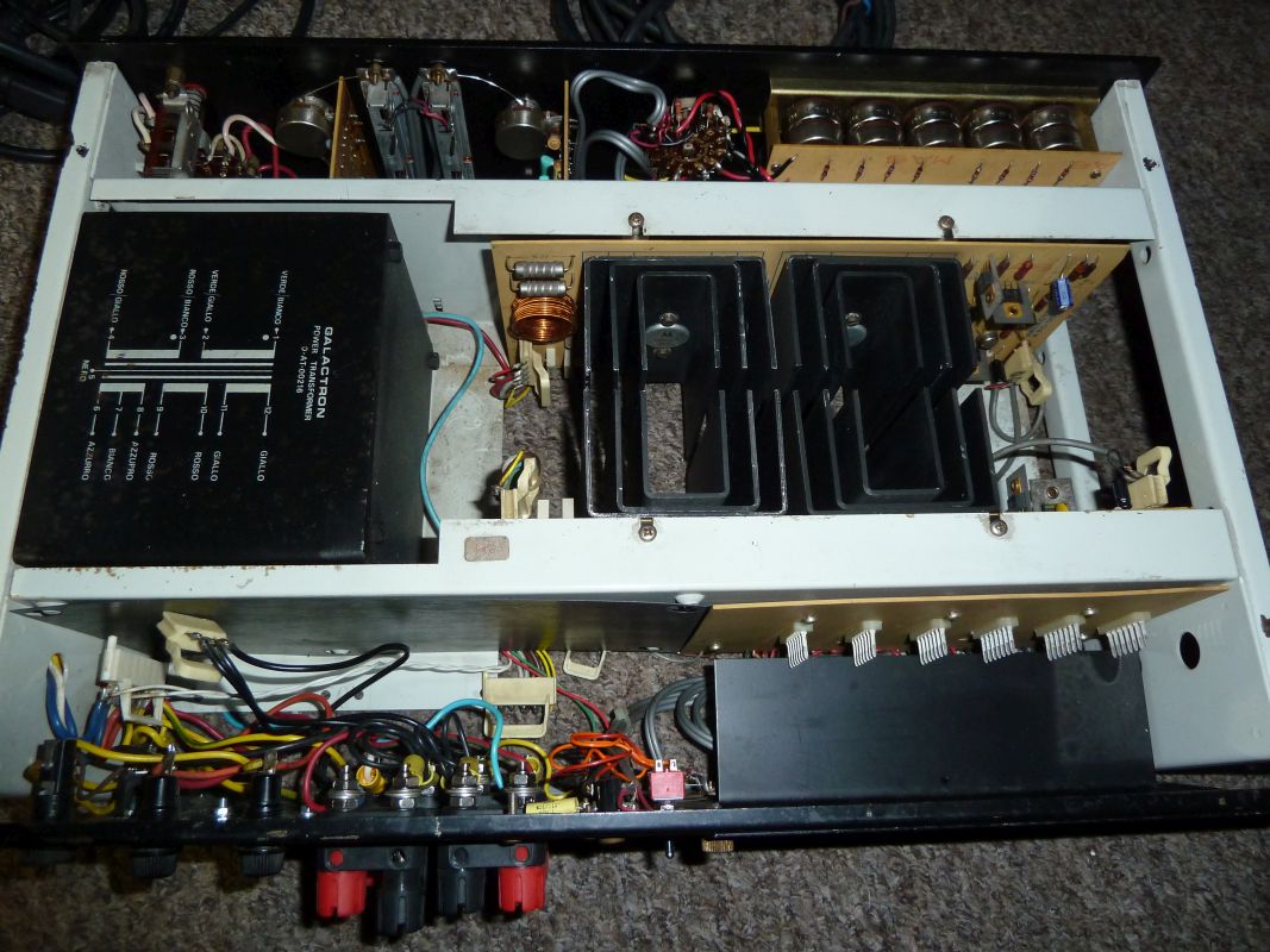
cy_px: 476
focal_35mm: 25
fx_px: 917
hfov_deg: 69.4
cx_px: 635
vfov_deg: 54.9
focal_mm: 4.1
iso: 200
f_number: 3.3
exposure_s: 1/30
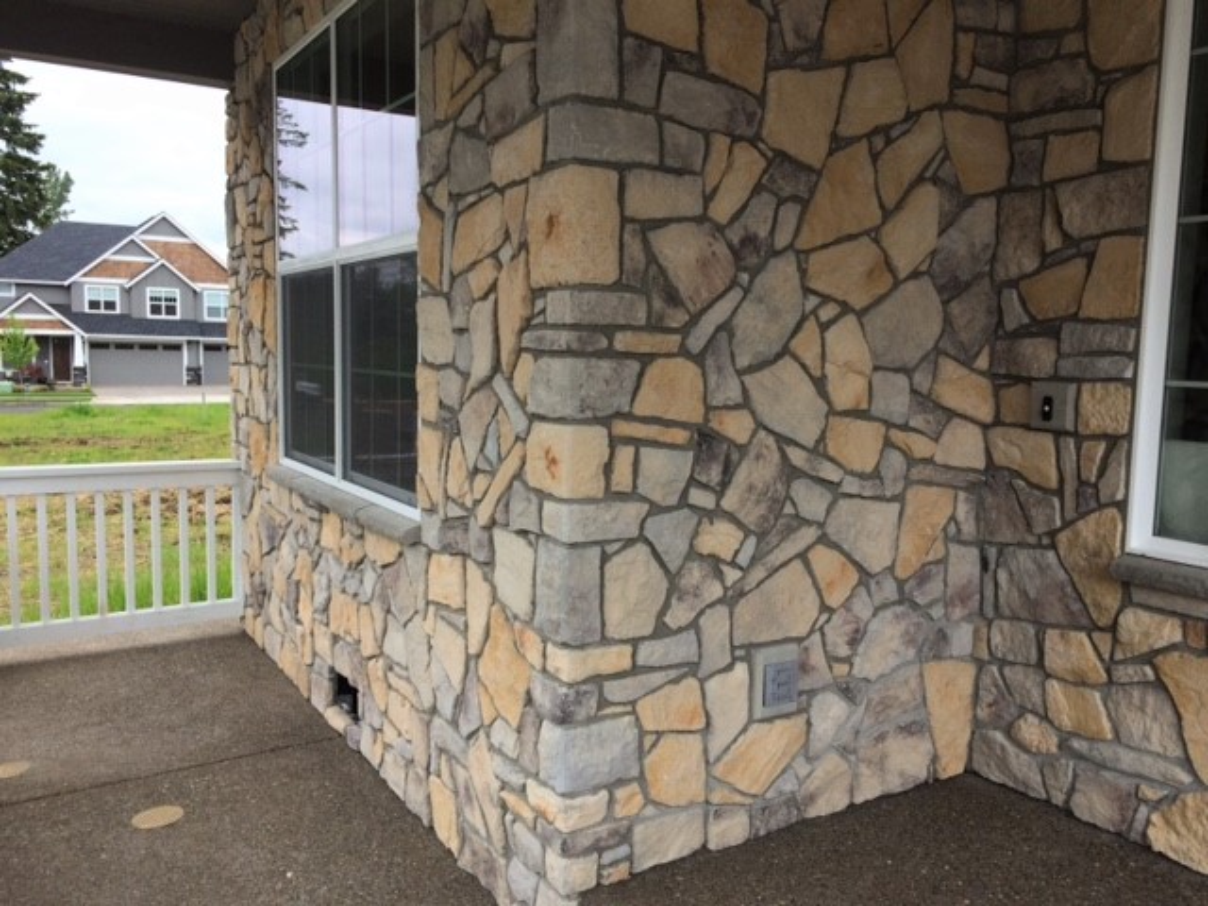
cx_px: 604
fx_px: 1012
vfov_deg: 48.2
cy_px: 453
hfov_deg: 61.7
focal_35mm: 29
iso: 32
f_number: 2.2
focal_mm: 4.15
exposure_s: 1/387
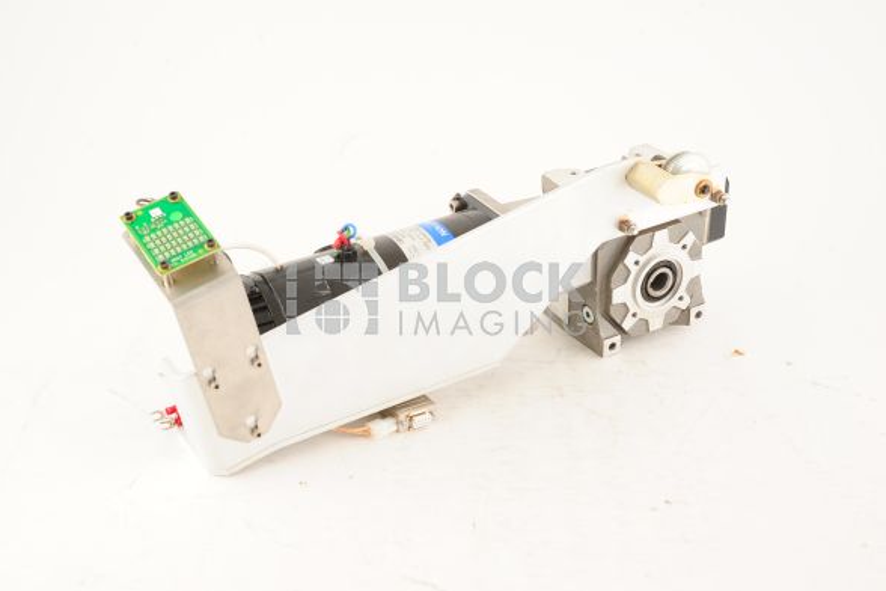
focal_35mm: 51
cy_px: 299
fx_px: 1255
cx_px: 437
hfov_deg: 38.9
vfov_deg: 26.5
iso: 1600
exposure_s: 1/125
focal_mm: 50
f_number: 10
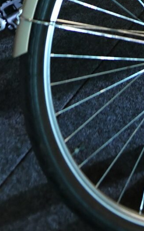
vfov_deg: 13.1
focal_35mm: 119
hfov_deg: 10.9
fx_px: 747
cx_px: 154
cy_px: -329
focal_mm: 24
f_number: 3.5
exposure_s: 1/100
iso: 1600
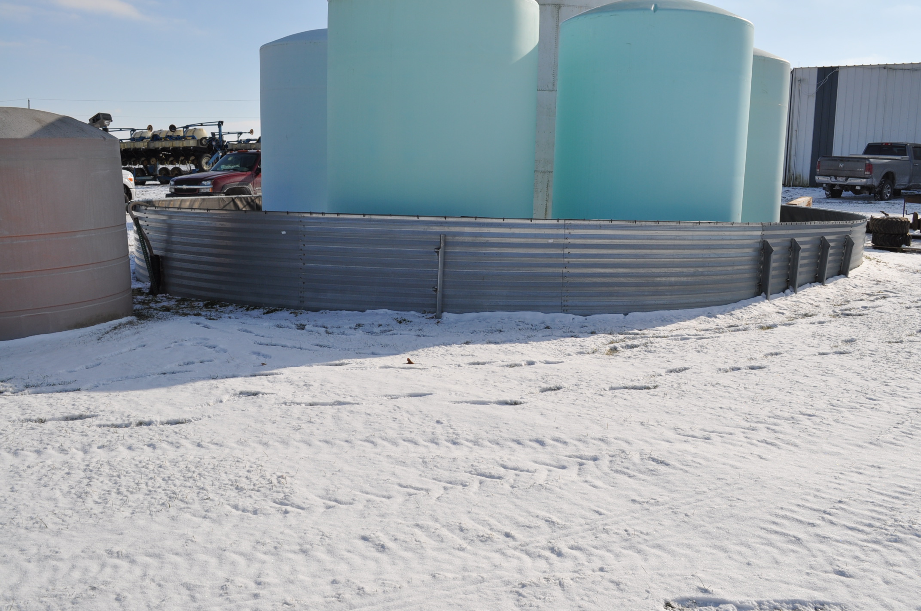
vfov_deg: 39.9
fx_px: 843
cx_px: 460
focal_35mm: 33
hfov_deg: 57.3
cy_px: 306
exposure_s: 1/500
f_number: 10
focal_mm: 22
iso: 200
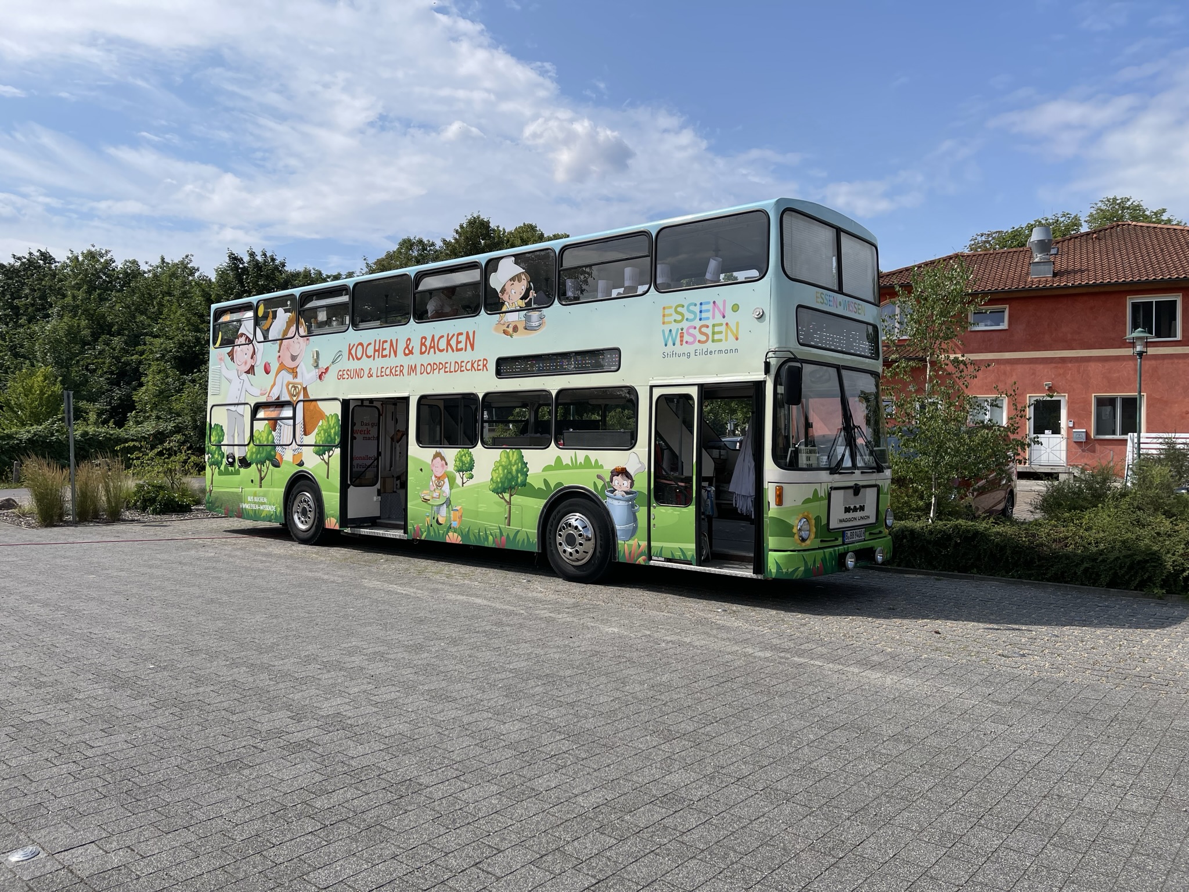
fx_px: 893
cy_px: 446
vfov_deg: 53.1
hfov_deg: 67.3
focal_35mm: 26
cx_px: 594
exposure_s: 1/4525
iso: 32
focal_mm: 5.1
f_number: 1.6
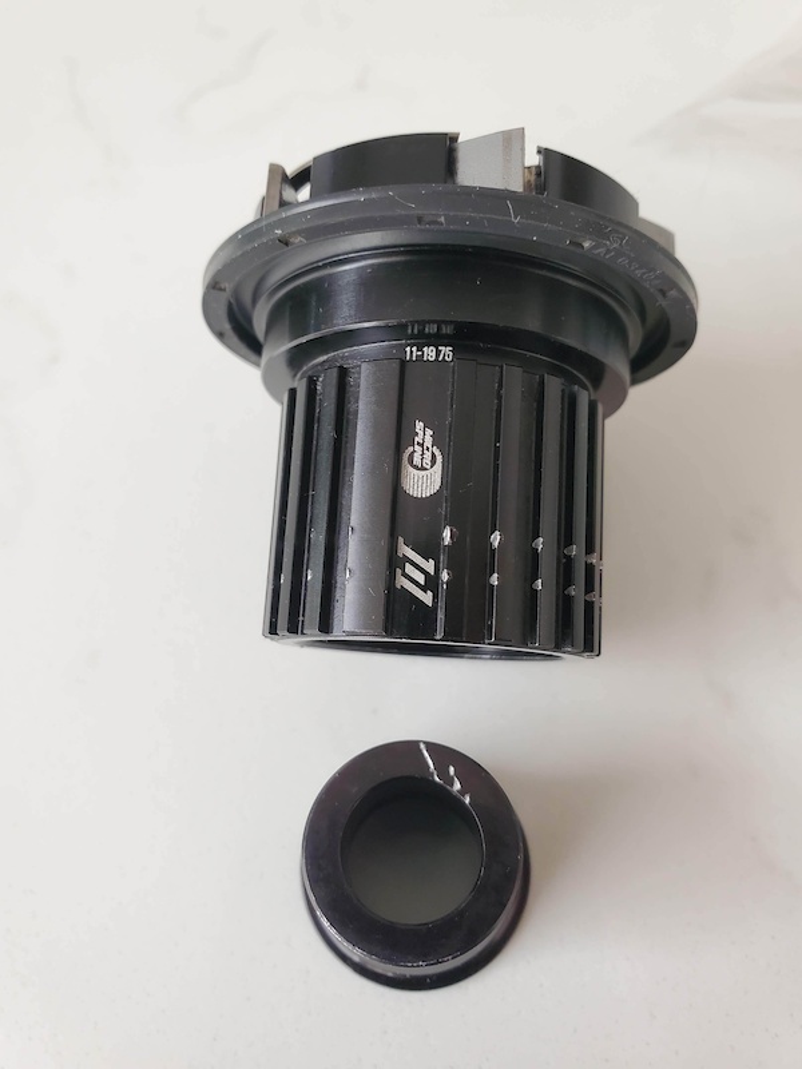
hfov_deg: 53.1
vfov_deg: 67.3
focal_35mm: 26
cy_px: 534
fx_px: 803
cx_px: 401
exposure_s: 1/40
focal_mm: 4.3
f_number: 2.4
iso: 200
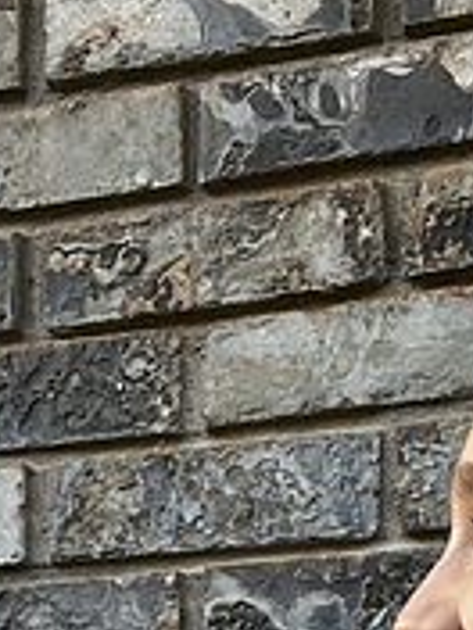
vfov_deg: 15.9
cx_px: 692
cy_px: 1060
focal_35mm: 109
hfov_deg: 12.9
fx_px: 1986
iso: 25
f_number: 2.2
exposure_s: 1/122
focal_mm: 2.71
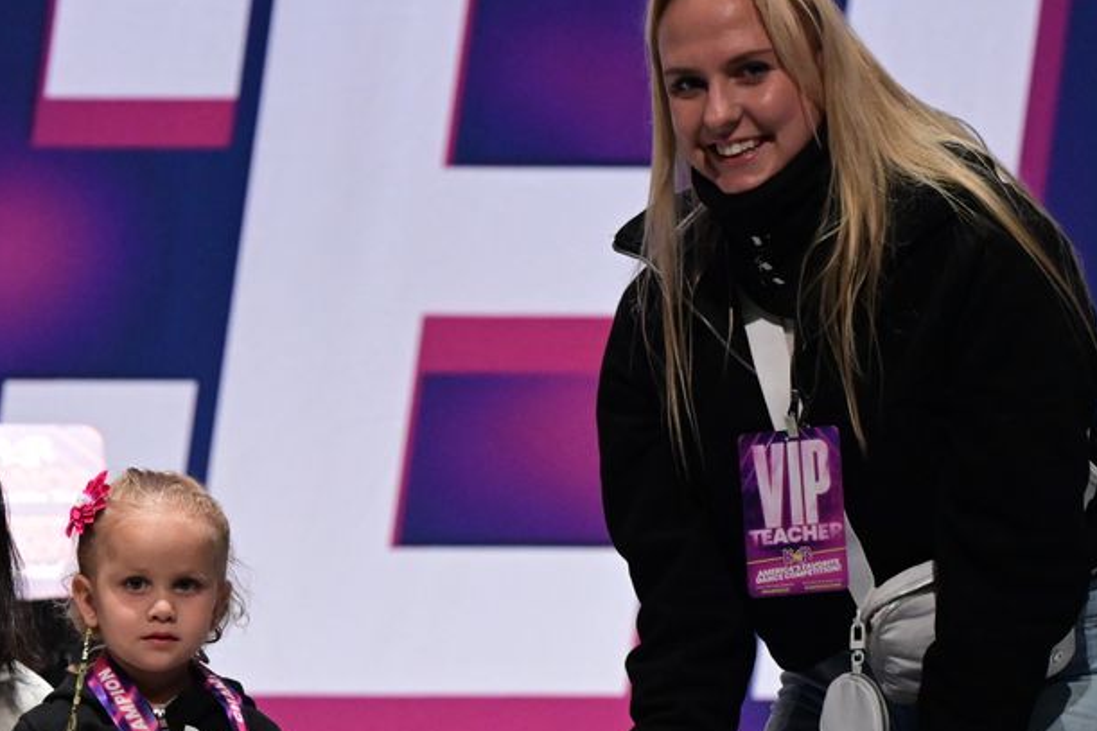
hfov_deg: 6.7
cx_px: 294
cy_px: 693
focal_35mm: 307
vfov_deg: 4.5
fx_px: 9352
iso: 4000
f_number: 3.5
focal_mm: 125
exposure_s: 1/800
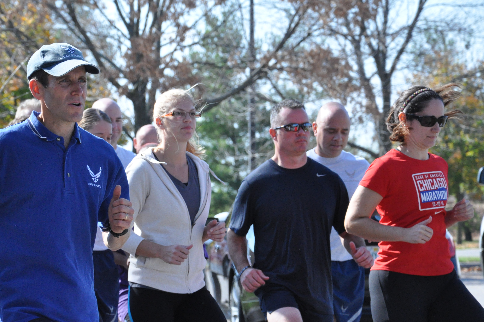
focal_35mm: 195
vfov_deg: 7.0
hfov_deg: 10.6
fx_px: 2613
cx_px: 188
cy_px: 177
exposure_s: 1/1600
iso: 1600
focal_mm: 105
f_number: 9
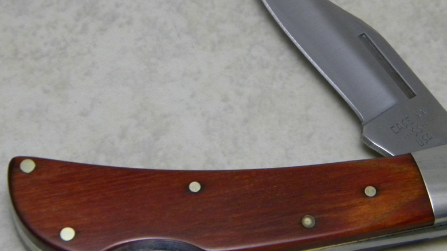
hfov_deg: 18.5
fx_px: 1374
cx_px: 245
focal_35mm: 116
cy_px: 97
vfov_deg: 10.4
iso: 400
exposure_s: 1/26.5
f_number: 4.5
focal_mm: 15.1
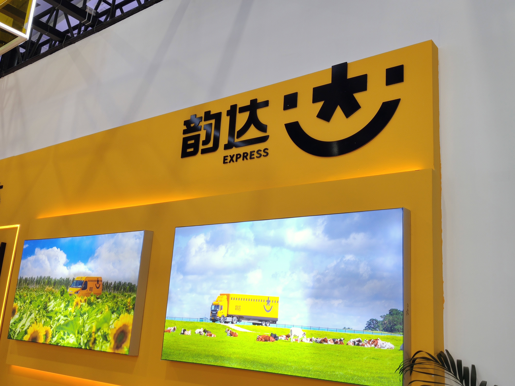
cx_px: 258
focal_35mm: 34
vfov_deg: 41.8
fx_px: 506
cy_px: 193
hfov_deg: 54.0
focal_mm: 4.75
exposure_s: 1/100
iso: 124
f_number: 1.75
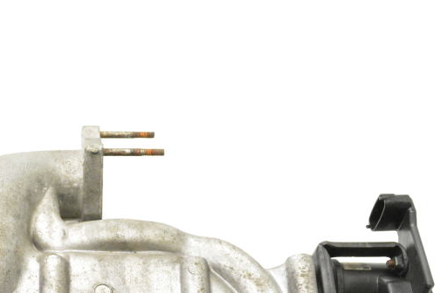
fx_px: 894
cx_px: 51
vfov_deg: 18.2
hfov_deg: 26.8
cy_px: 296
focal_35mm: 73
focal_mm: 24
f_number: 8
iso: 6400
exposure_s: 1/250
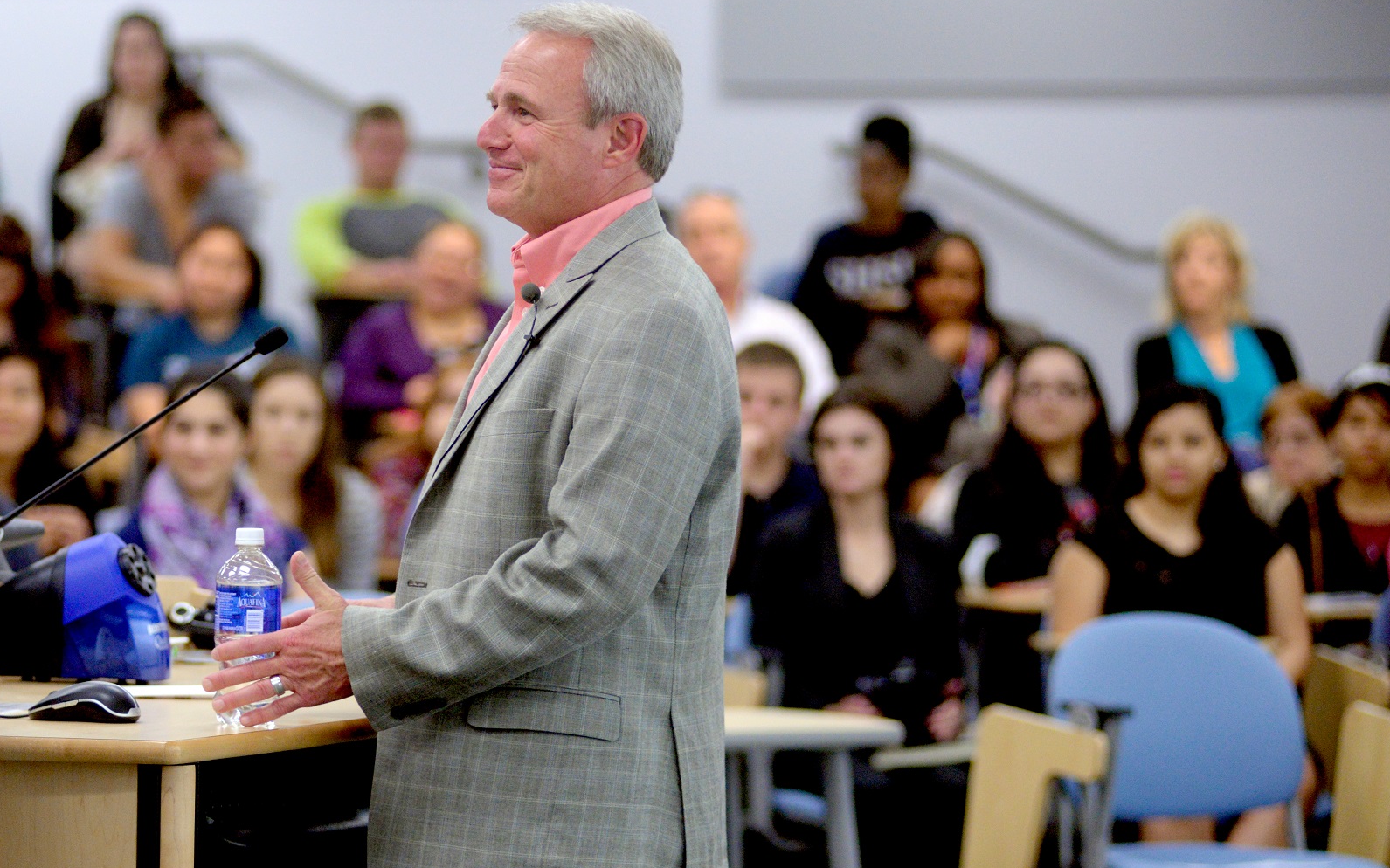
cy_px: 494
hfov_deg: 12.9
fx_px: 6136
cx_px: 494
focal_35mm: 162
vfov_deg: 8.1
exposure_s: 1/320
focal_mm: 120
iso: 2500
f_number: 2.8
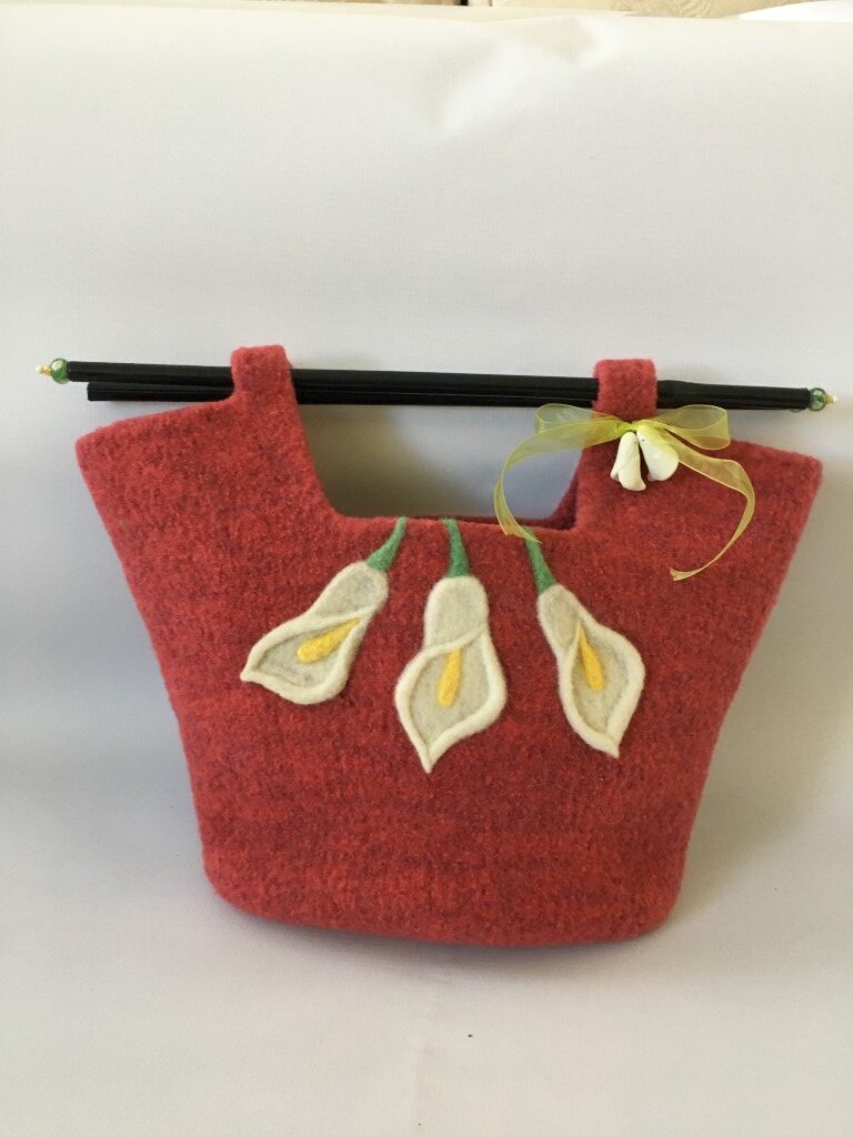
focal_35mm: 29
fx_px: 953
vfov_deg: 61.7
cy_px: 568
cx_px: 426
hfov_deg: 48.2
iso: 80
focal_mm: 4.15
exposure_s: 1/10
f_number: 2.2
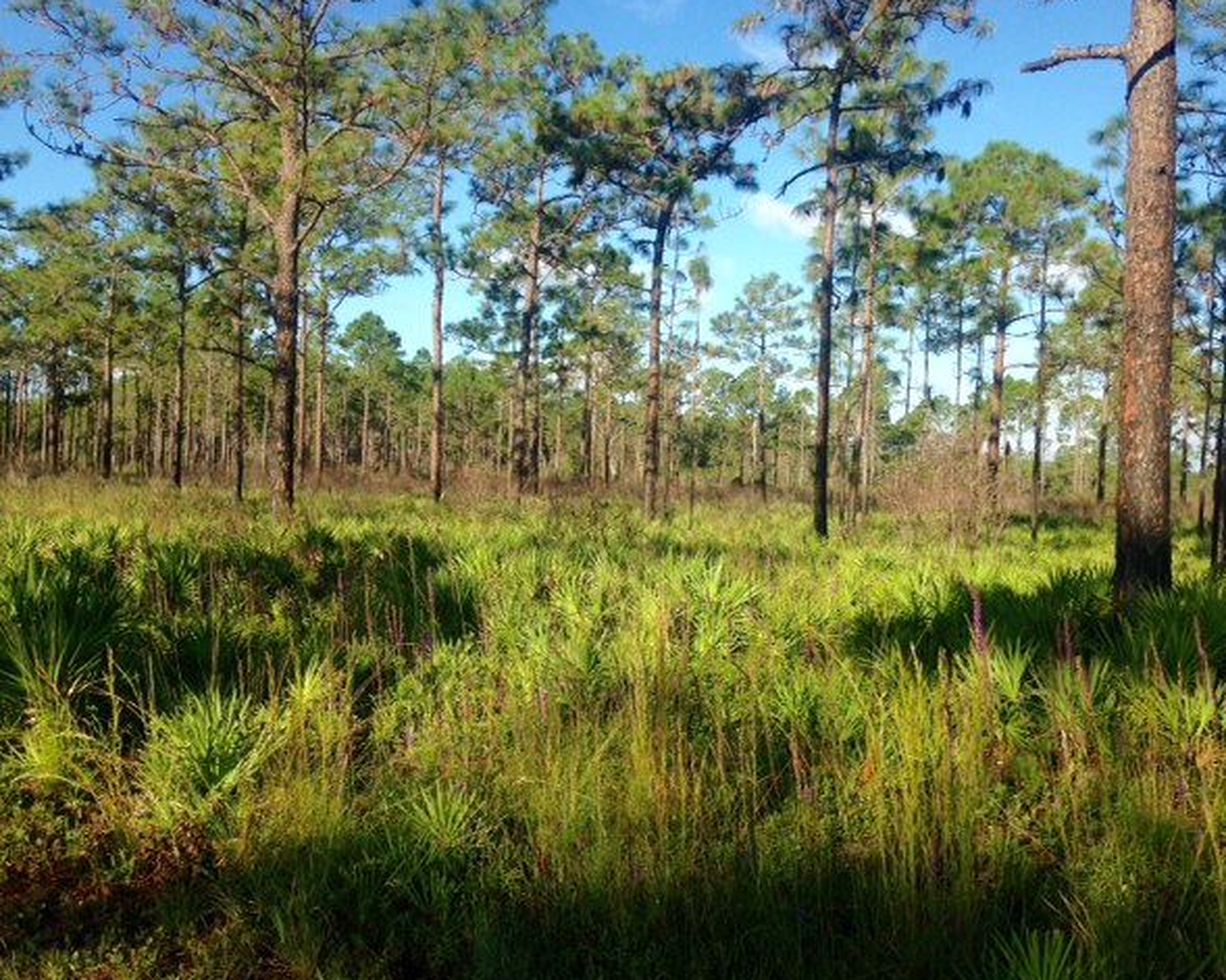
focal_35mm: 35
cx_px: 633
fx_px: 1270
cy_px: 491
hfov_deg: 51.5
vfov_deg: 42.2
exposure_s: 1/1004
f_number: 2.4
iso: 50
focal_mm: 4.12
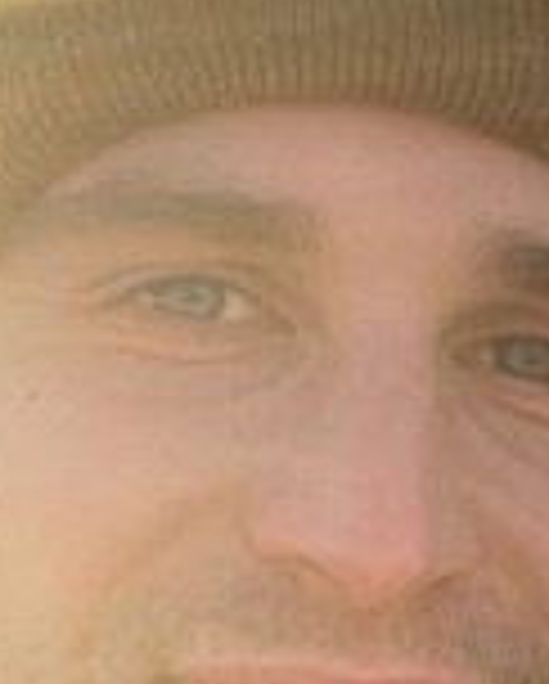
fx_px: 2493
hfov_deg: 12.0
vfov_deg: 14.5
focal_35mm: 123
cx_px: 837
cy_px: 1044
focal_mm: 2.71
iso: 25
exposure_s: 1/153
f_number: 2.2
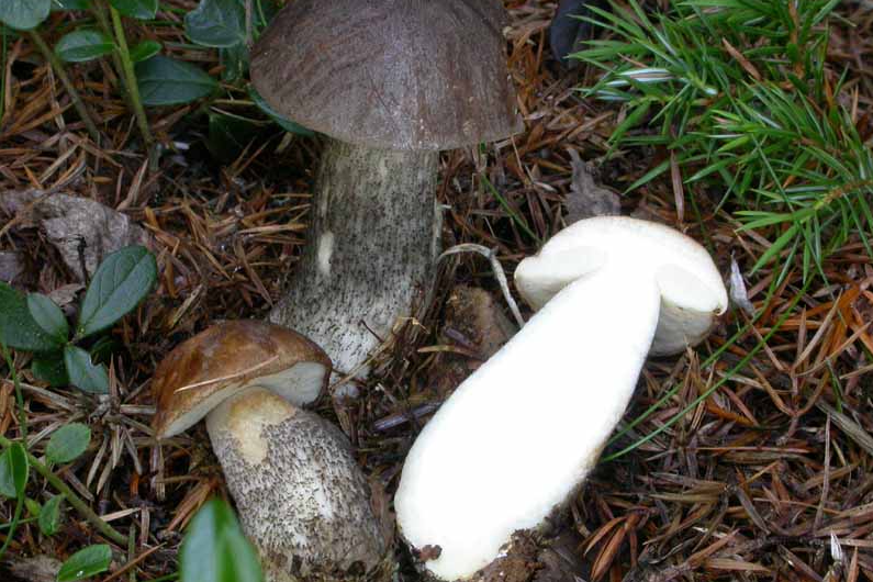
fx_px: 3298
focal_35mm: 136
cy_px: 303
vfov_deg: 10.1
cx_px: 437
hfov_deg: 15.1
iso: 200
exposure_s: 1/4
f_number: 10.4
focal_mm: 26.9
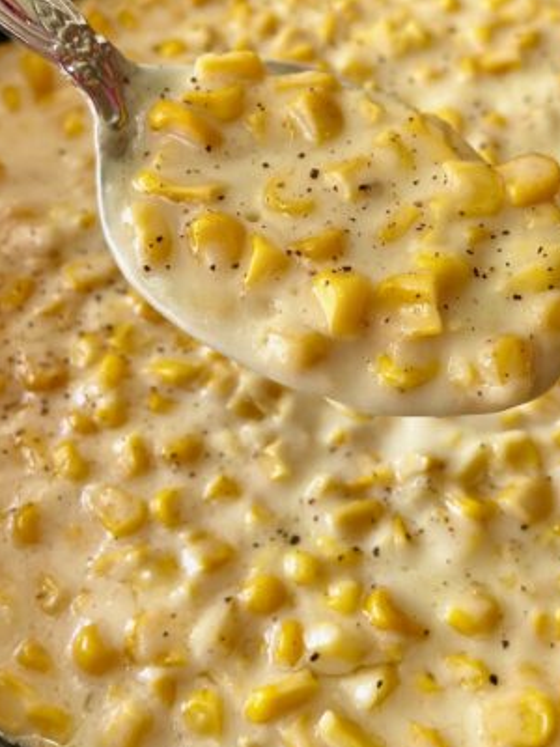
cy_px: 349
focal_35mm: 39
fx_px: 841
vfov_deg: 47.8
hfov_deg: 36.4
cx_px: 373
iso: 80
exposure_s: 1/121
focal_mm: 4.25
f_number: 1.8
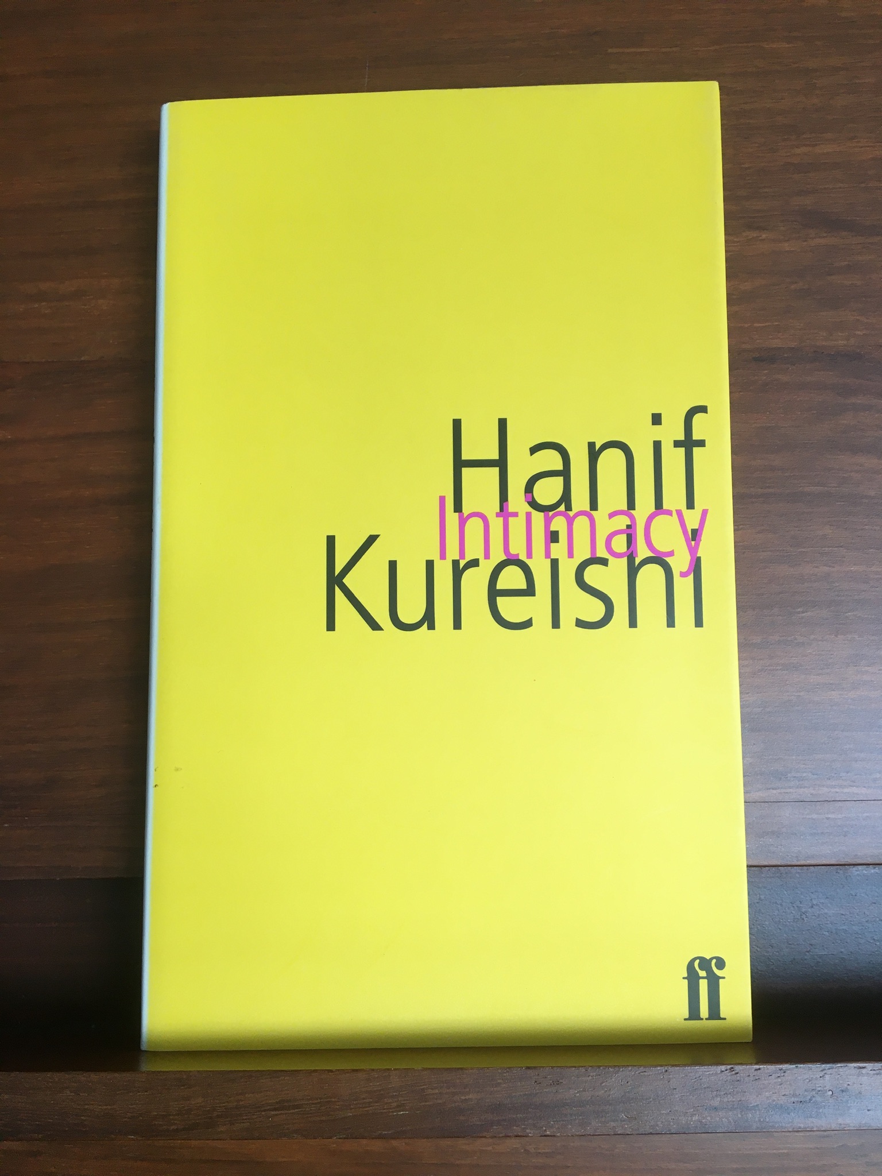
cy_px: 588
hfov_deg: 48.2
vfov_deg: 61.7
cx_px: 441
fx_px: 985
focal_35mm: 29
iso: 32
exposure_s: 1/33
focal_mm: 4.15
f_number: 2.2
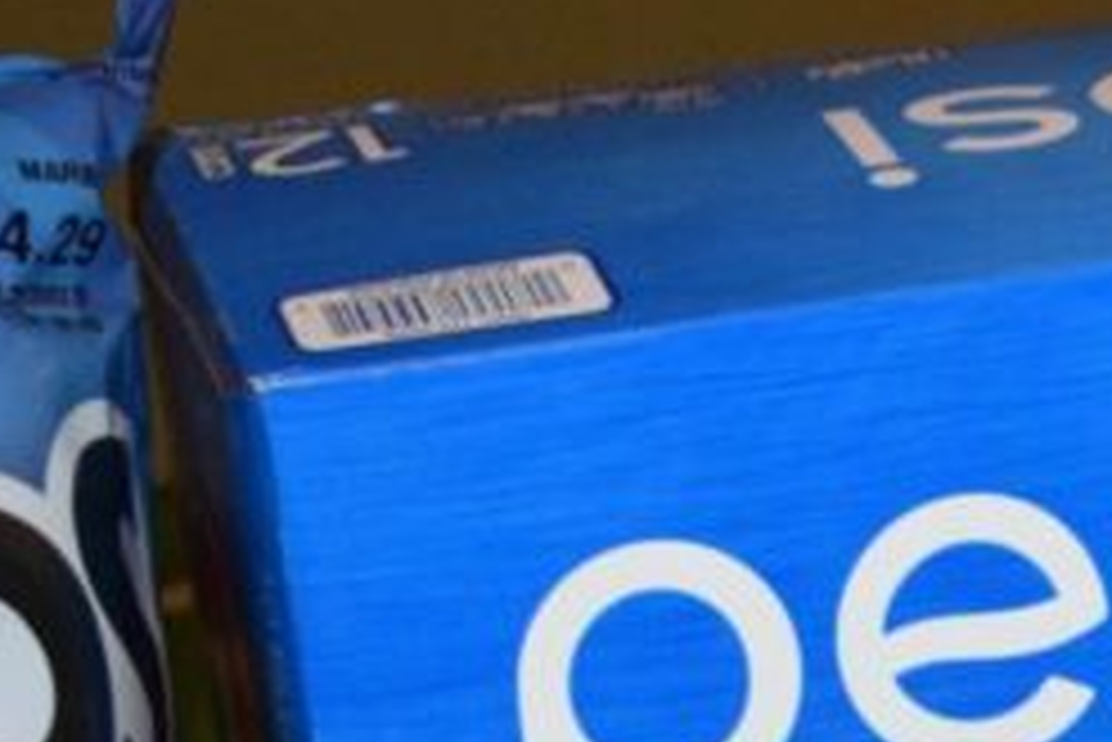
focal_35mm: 187
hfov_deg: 10.4
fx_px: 5779
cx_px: 1886
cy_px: 1639
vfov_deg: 7.0
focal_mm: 22
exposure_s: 1/60
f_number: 3.8
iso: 1100
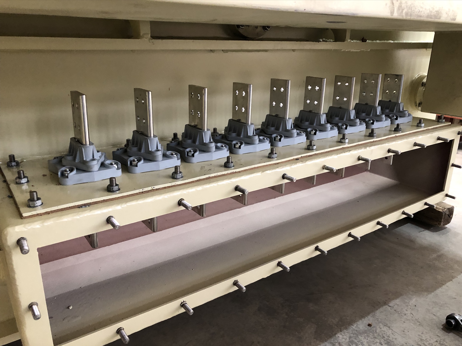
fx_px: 374
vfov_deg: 49.7
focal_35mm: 28
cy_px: 173
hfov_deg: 63.4
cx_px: 231
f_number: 1.8
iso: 80
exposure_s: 1/15
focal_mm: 4
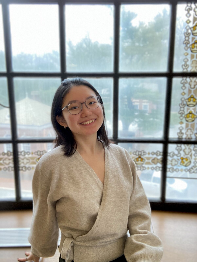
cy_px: 131
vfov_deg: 56.8
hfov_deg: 44.2
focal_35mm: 32
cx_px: 98
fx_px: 243
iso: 125
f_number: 2.2
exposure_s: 1/60
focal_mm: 2.87
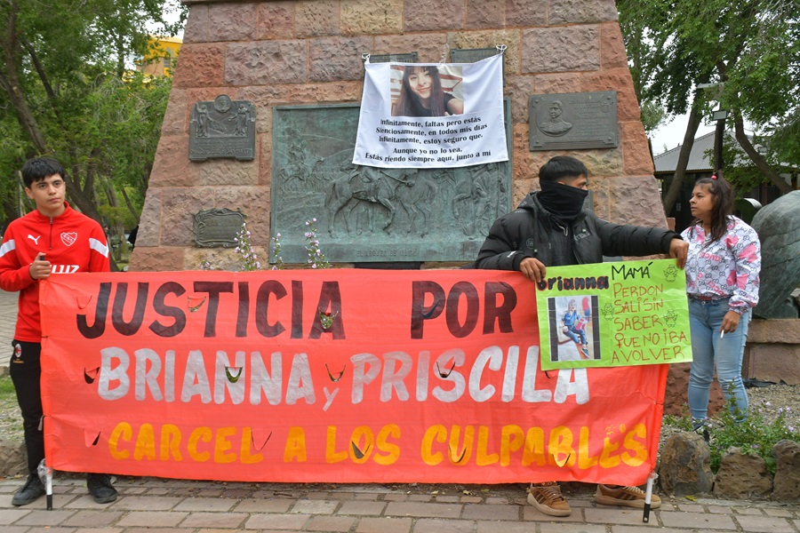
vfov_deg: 29.9
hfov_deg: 43.6
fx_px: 1000
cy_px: 266
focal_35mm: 45
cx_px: 400
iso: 1000
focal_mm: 30
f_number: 13
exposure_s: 1/125
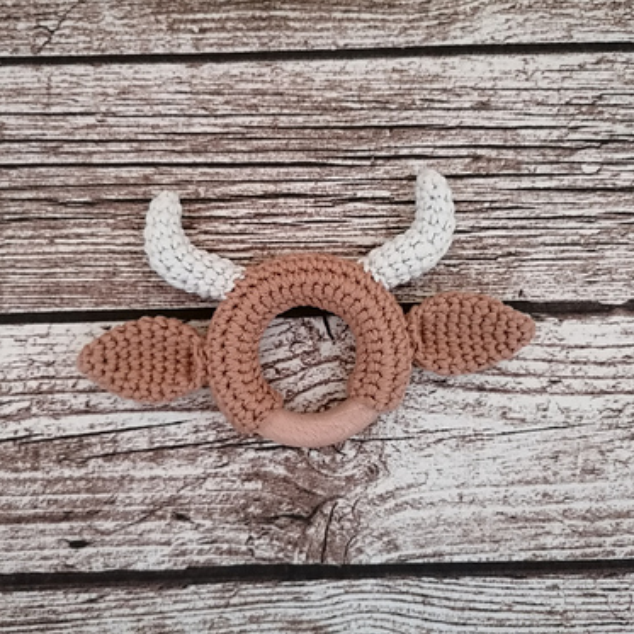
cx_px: 280
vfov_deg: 51.1
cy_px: 317
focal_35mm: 32
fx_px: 663
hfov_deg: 51.0
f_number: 1.8
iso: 1250
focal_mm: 4.75
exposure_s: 1/16.7
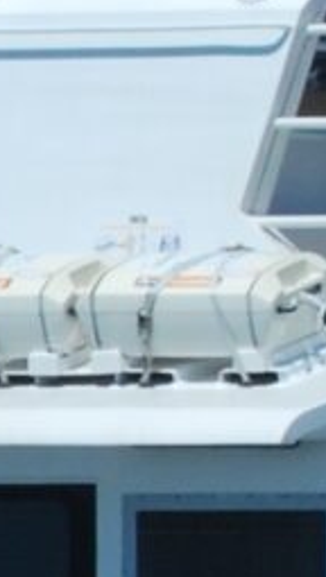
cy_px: 337
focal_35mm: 1104
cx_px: -462
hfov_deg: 1.1
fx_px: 16915
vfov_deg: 2.0
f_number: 14
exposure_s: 1/320
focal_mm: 70
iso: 200
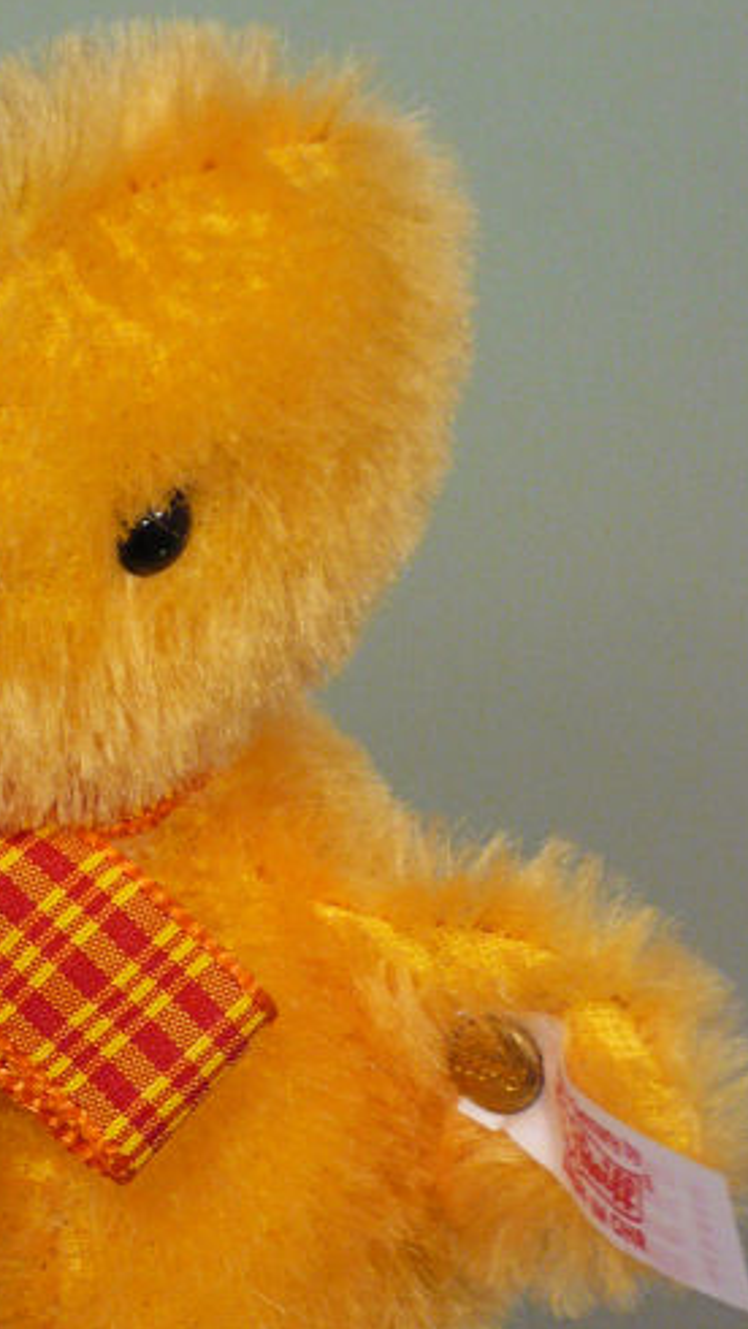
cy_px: 881
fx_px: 6129
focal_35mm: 174
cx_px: 46
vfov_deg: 12.4
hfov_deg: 7.0
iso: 200
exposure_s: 1/15
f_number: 5.6
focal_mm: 16.8
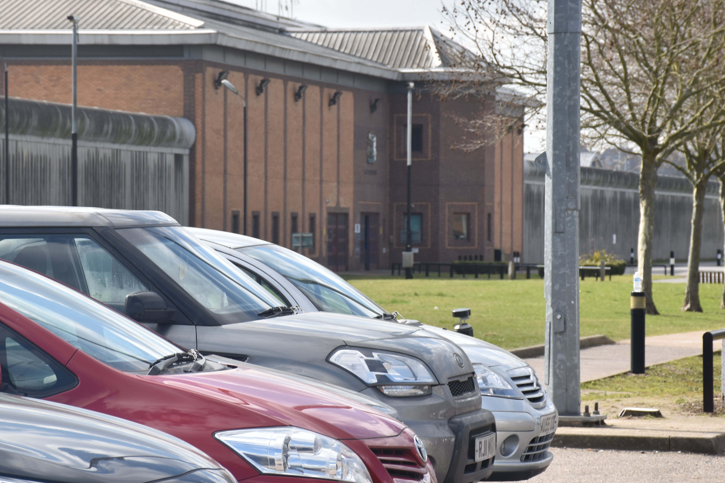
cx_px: 301
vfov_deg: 7.5
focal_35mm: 182
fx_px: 3665
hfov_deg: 11.3
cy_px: 221
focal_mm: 90
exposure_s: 1/320
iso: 200
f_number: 9
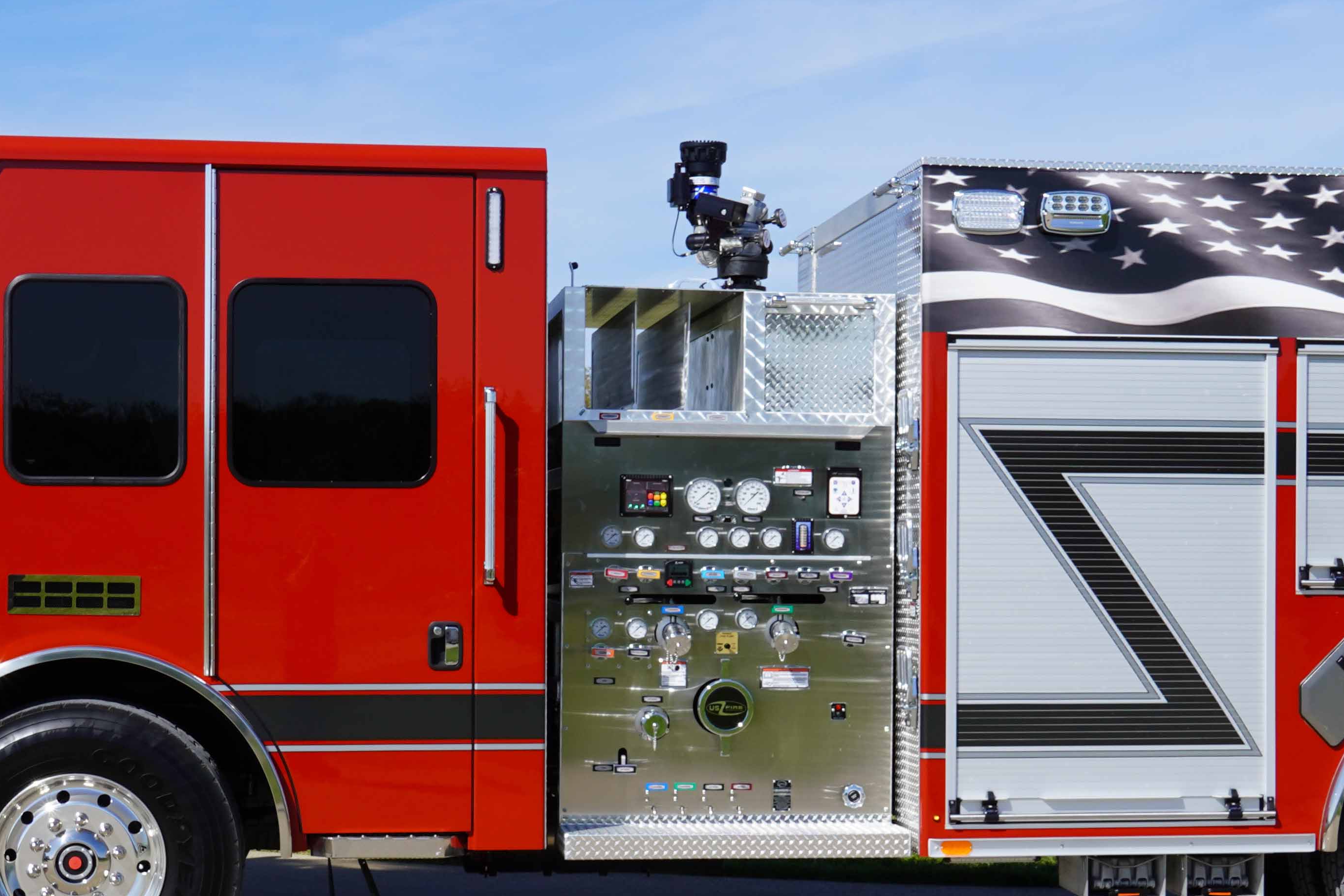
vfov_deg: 18.9
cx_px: 705
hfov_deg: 28.1
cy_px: 522
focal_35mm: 72
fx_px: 2688
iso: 100
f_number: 10
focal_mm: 22
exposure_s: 1/160
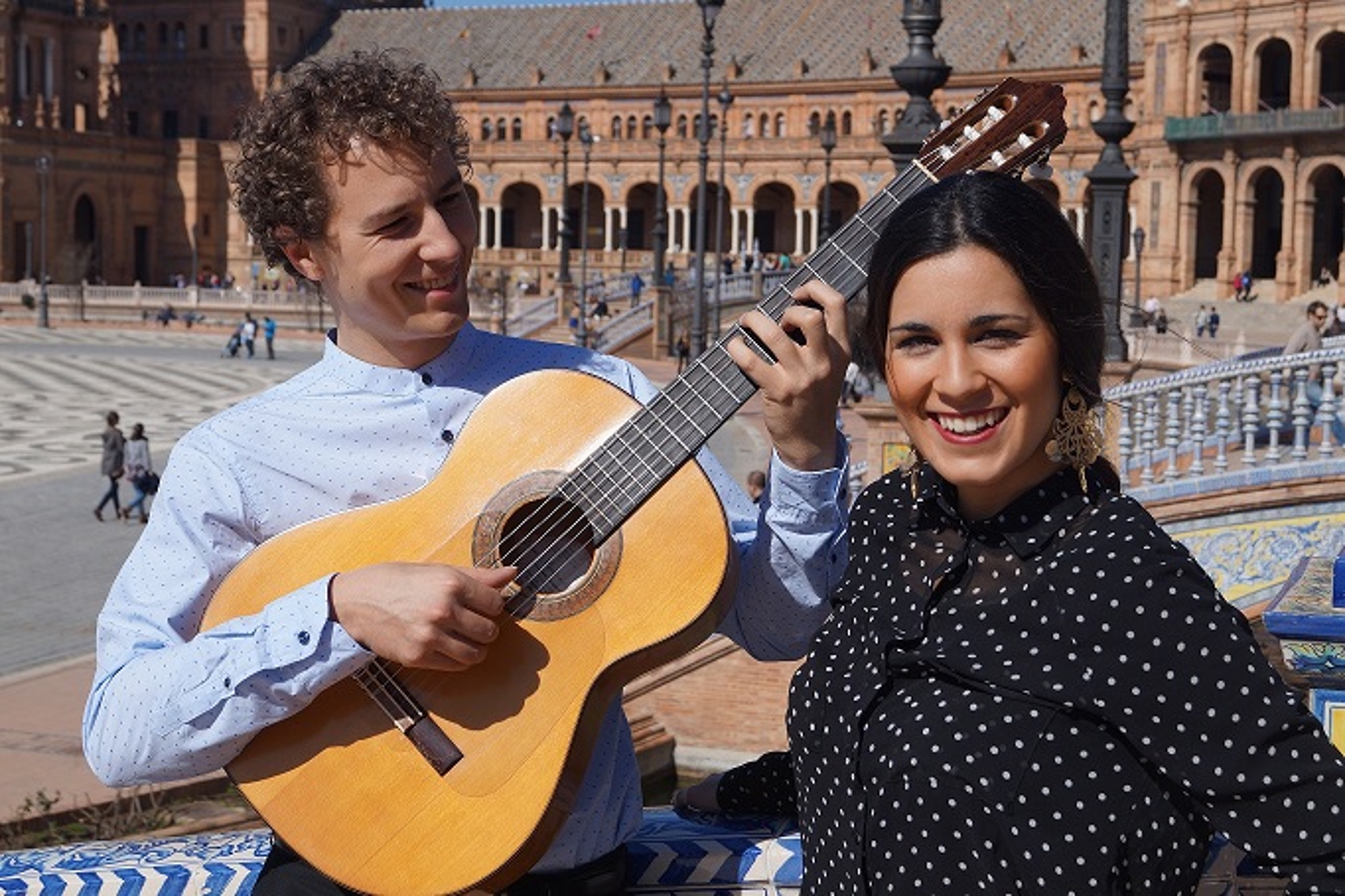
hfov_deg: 37.9
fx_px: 1960
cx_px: 672
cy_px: 448
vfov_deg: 25.7
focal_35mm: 52
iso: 100
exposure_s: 1/500
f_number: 9
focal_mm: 35
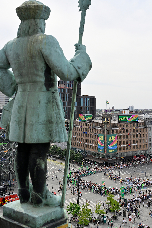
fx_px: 279
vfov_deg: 44.5
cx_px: 81
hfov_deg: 30.5
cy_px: 112
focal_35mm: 44
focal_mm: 38
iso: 640
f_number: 7.1
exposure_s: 1/2000
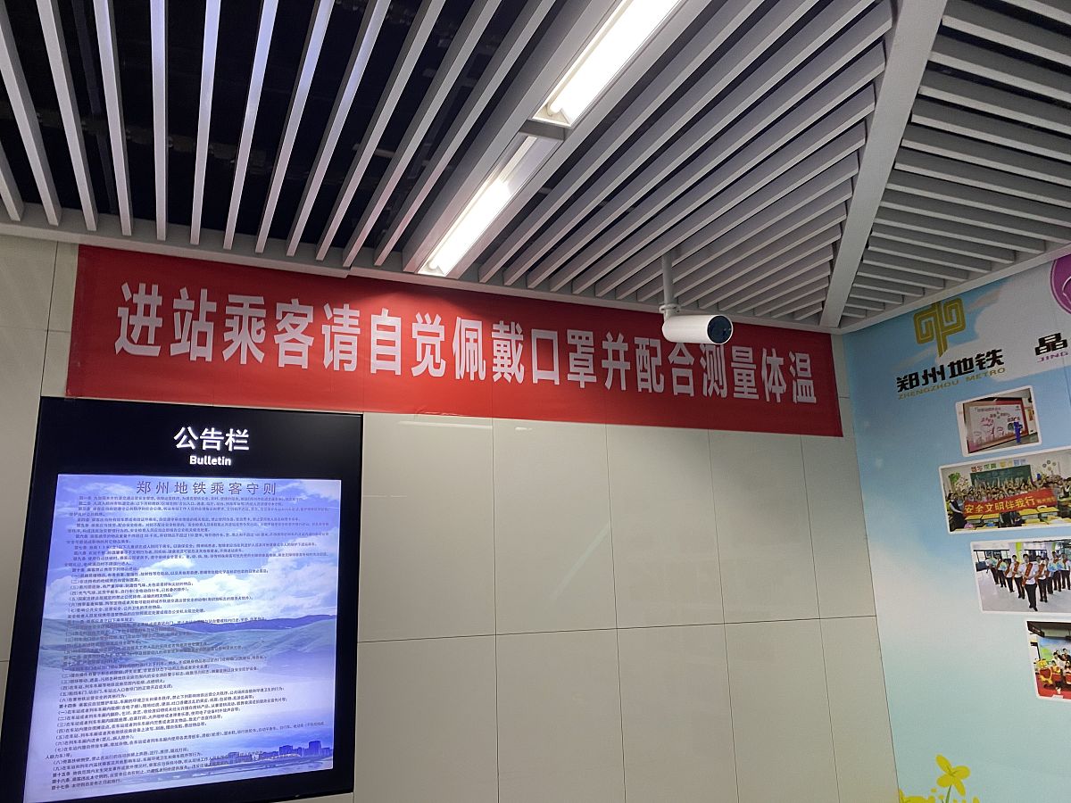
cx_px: 536
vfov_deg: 53.1
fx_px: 804
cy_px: 402
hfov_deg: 67.3
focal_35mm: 26
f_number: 1.8
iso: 80
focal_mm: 4.25
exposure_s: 1/50
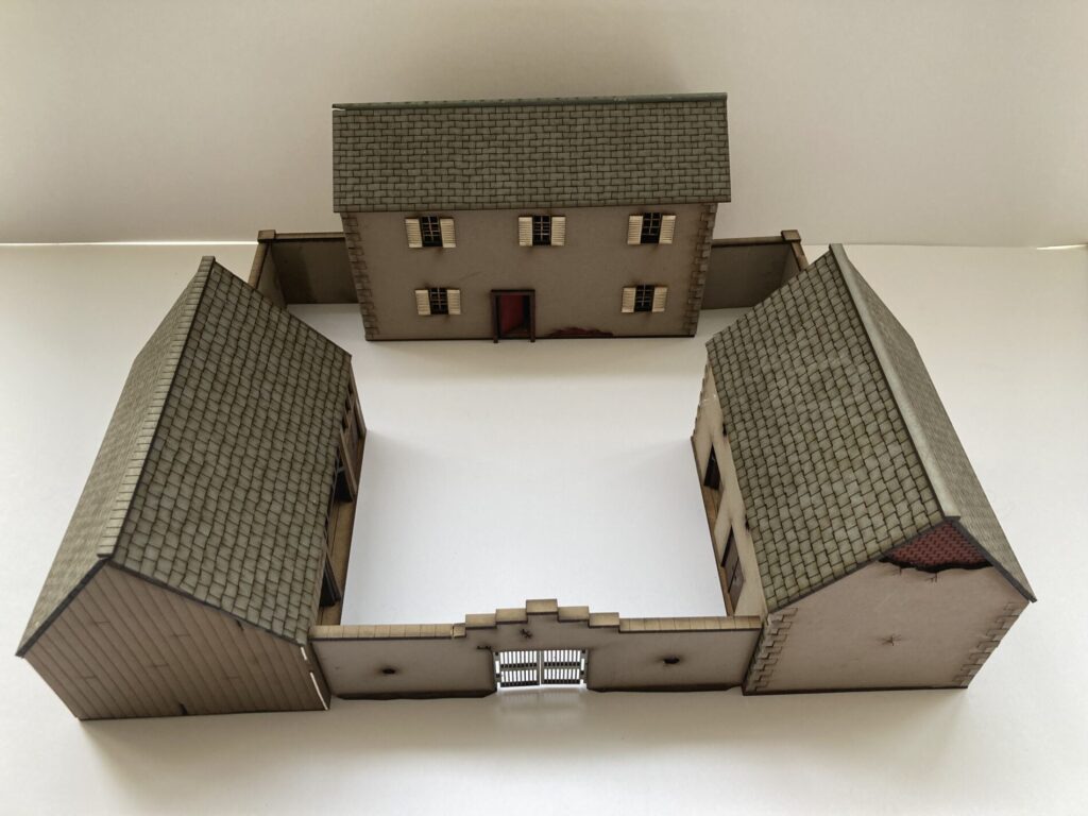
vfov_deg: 49.7
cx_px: 544
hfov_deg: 63.4
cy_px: 408
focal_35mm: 28
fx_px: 880
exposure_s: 1/60
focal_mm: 3.99
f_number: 1.8
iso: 80
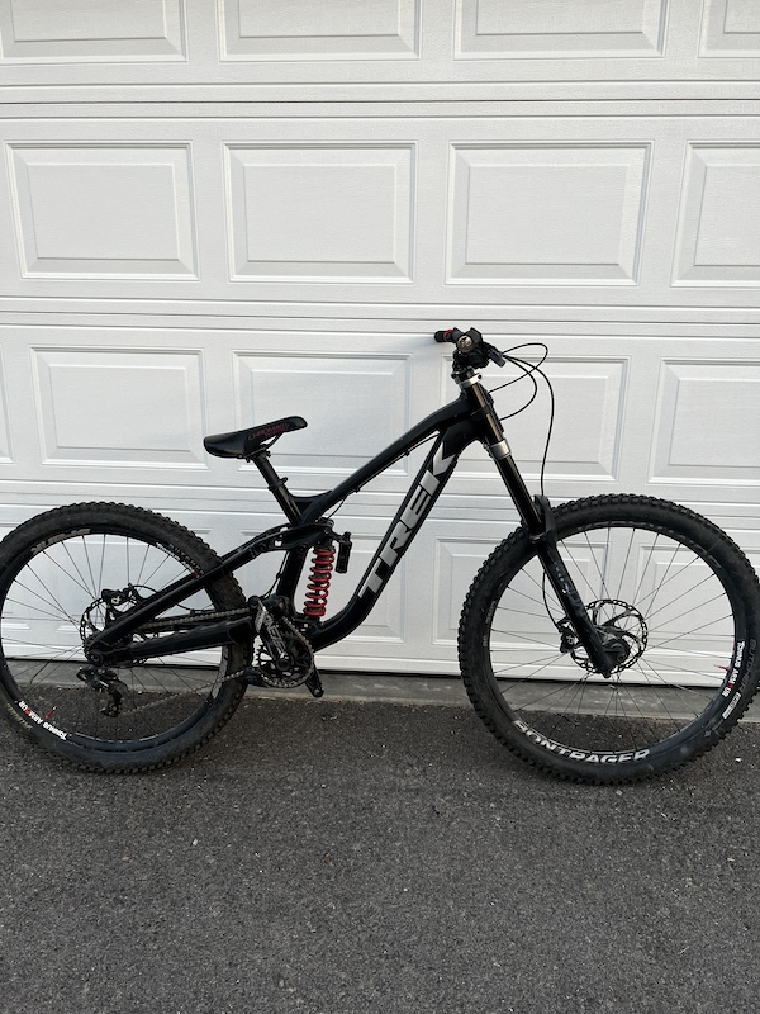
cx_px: 380
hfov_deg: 53.1
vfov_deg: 67.3
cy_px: 507
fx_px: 761
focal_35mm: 26
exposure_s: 1/120
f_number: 1.5
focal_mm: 5.7
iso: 80
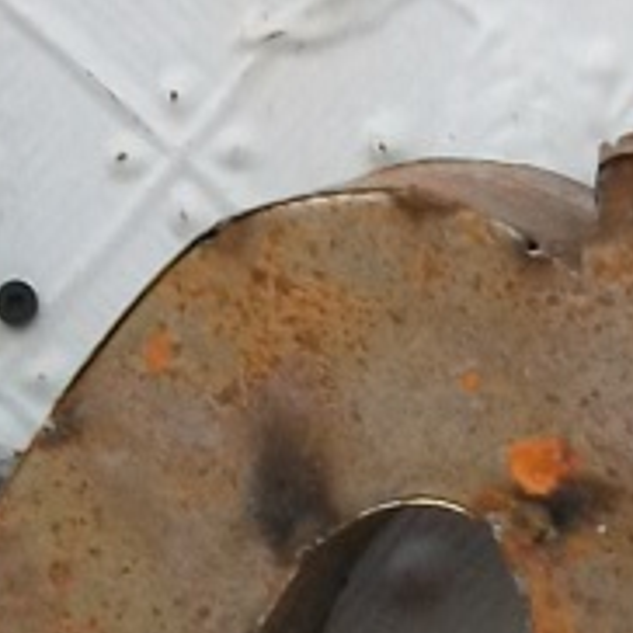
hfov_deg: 7.8
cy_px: 410
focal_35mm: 224
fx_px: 4634
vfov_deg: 7.8
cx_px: 400
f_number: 2.7
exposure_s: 1/60
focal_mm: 6
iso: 80
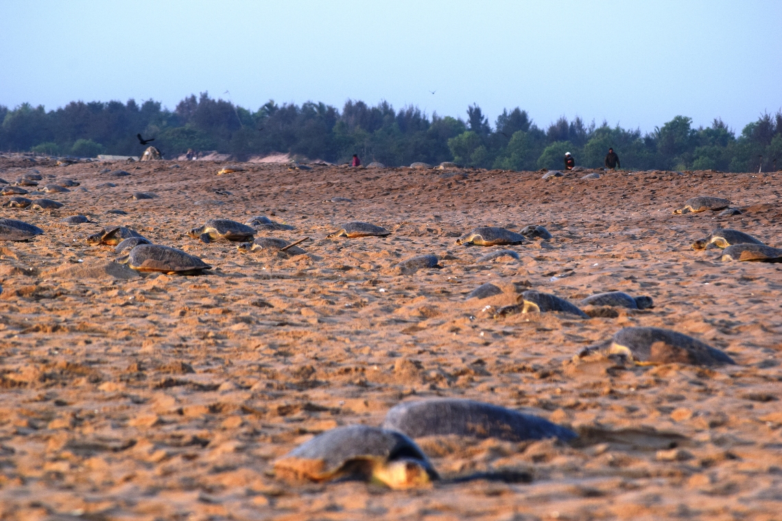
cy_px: 260
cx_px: 391
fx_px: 6190
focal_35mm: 285
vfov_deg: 4.8
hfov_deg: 7.2
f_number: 10
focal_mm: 190
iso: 400
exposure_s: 1/250
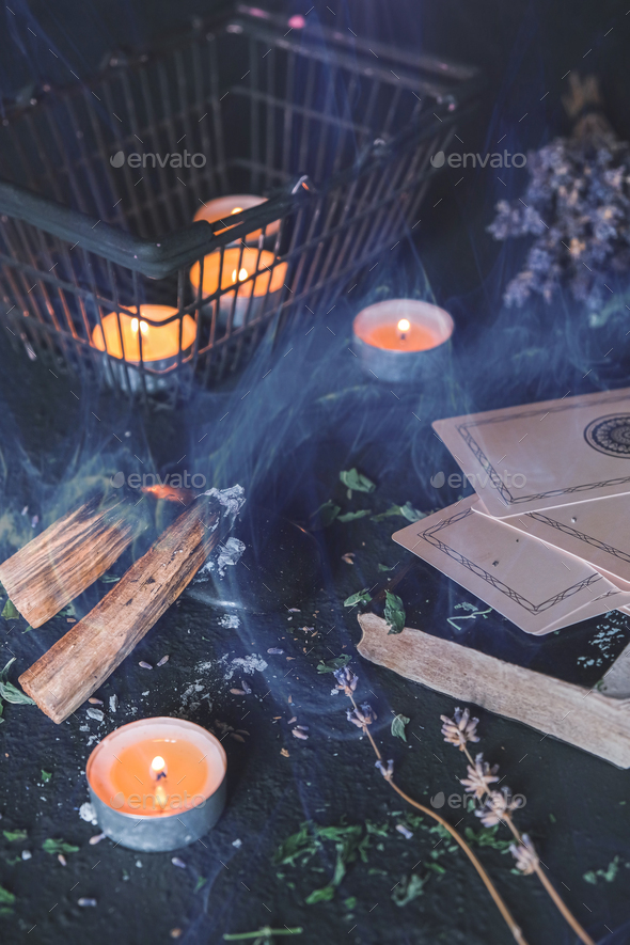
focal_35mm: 59
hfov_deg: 23.0
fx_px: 1549
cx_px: 315
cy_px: 472
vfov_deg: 33.9
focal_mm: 39
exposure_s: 1/15
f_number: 4
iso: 250
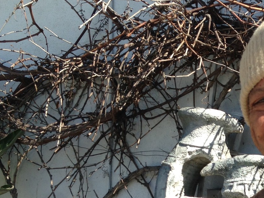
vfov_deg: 18.7
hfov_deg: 23.9
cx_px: 279
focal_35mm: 77
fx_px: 587
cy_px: 191
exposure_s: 1/763
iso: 50
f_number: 2.4
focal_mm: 4.12
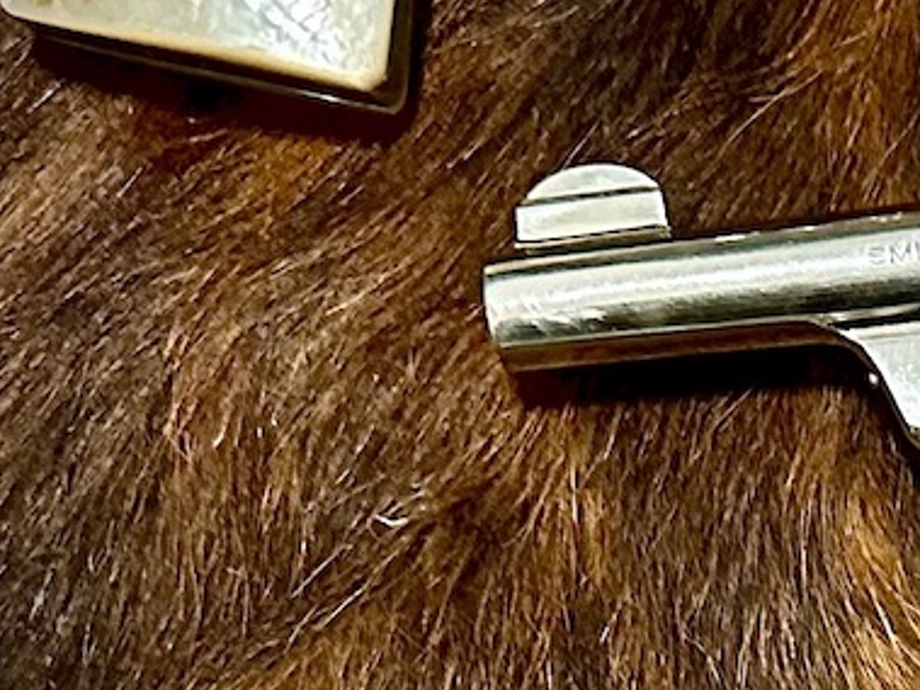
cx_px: 1355
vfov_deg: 19.1
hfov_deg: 21.7
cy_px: 90
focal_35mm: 76
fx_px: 2019
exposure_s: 1/40
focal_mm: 6.86
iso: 800
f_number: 1.78
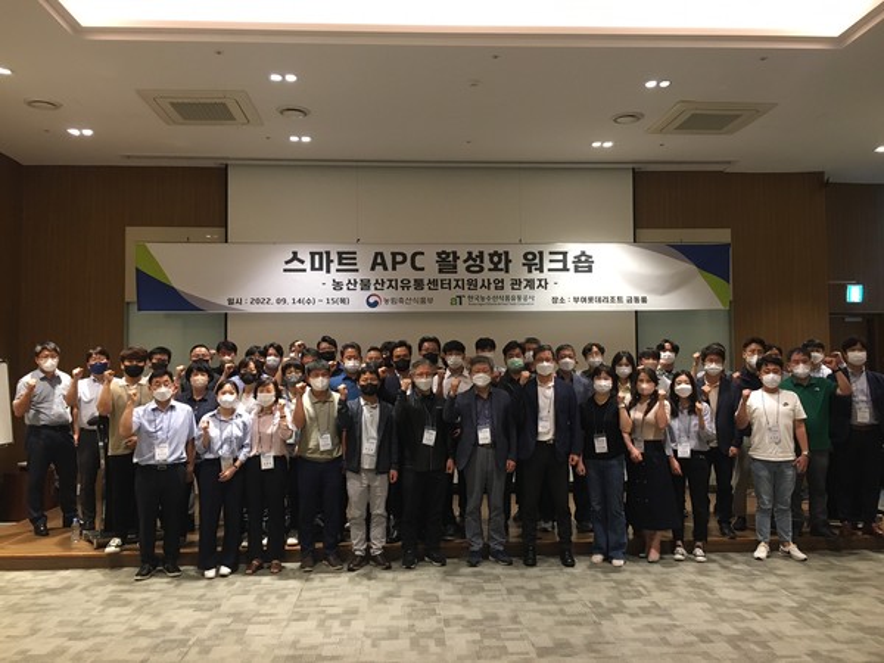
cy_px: 332
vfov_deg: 48.2
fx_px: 741
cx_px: 442
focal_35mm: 29
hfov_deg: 61.7
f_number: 2.2
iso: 160
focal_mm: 4.15
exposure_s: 1/30
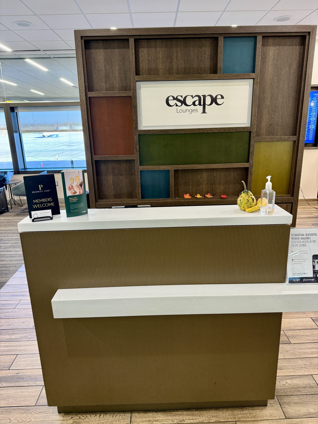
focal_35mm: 24
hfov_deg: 56.8
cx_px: 159
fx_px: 294
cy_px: 212
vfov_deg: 71.6
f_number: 1.78
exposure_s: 1/60
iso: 160
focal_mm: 6.76
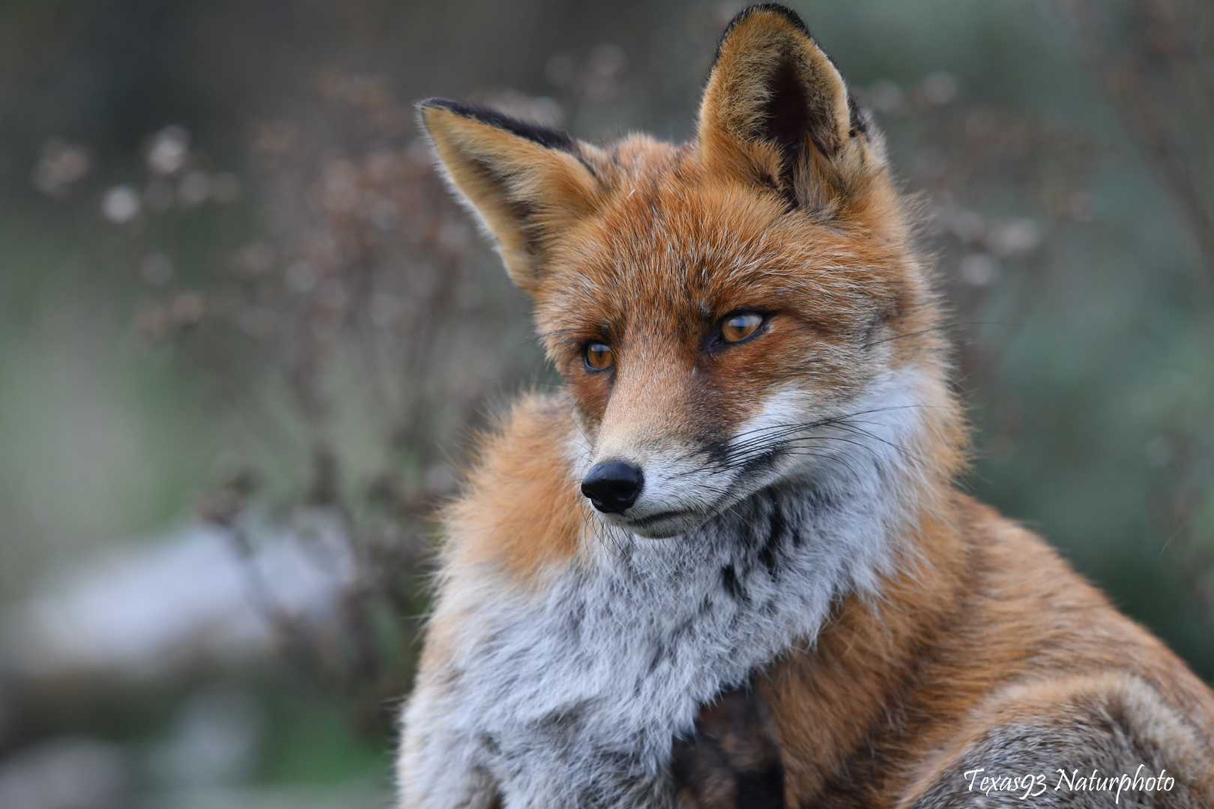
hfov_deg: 4.6
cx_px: 607
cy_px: 404
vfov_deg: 3.1
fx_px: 15174
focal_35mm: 450
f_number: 5.6
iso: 400
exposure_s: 1/640
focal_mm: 300
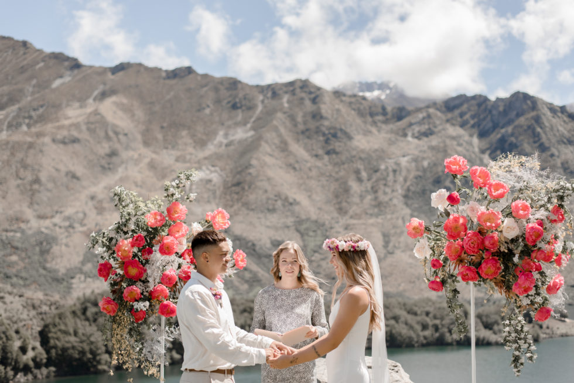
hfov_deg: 39.6
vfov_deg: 27.0
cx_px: 287
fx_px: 797
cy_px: 192
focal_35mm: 50
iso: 200
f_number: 2.5
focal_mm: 50
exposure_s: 1/4000
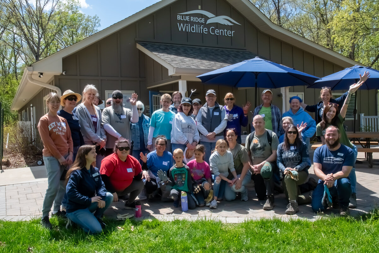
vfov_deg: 43.6
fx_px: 316
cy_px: 126
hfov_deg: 61.9
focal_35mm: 30
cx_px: 190
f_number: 18
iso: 1000
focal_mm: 20
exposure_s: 1/320
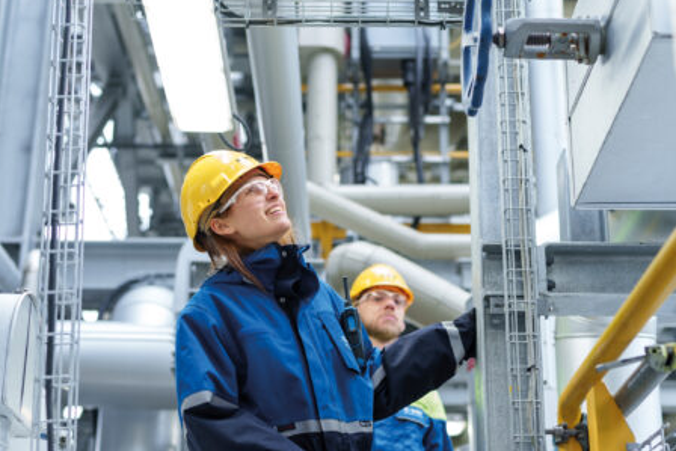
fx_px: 1127
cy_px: 332
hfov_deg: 33.4
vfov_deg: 22.5
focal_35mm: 60
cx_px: 362
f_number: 1.8
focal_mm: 35
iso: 200
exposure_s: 1/125
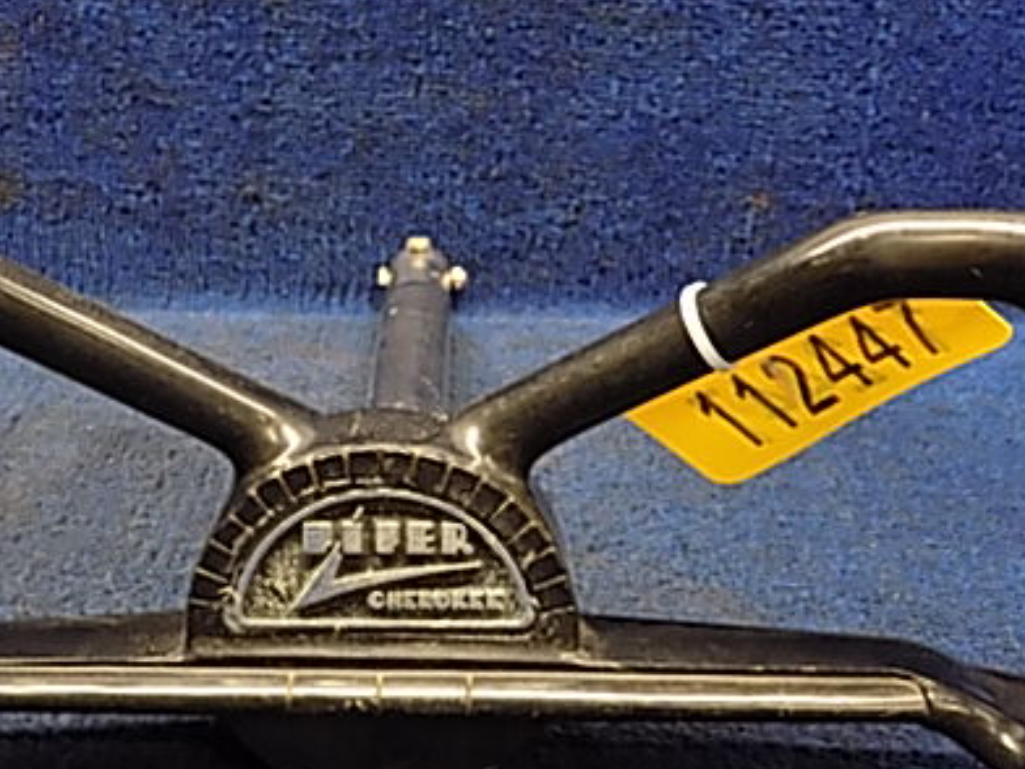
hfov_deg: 38.6
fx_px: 1451
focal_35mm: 49
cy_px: 468
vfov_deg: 29.6
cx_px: 377
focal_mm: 5.3
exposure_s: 1/10
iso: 400
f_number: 3.3
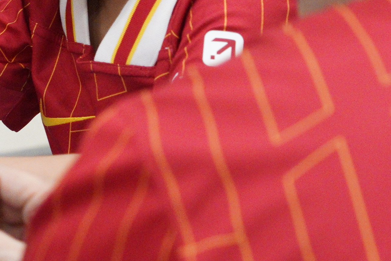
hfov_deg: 6.9
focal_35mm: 289
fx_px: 3139
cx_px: -314
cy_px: 20
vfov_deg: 4.7
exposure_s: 1/200
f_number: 4.5
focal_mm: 62
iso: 5000
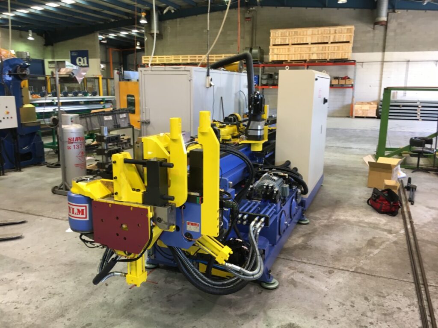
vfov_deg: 48.2
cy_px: 164
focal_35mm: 29
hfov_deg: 61.7
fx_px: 367
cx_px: 219
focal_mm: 4.15
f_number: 2.2
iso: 80
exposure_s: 1/33
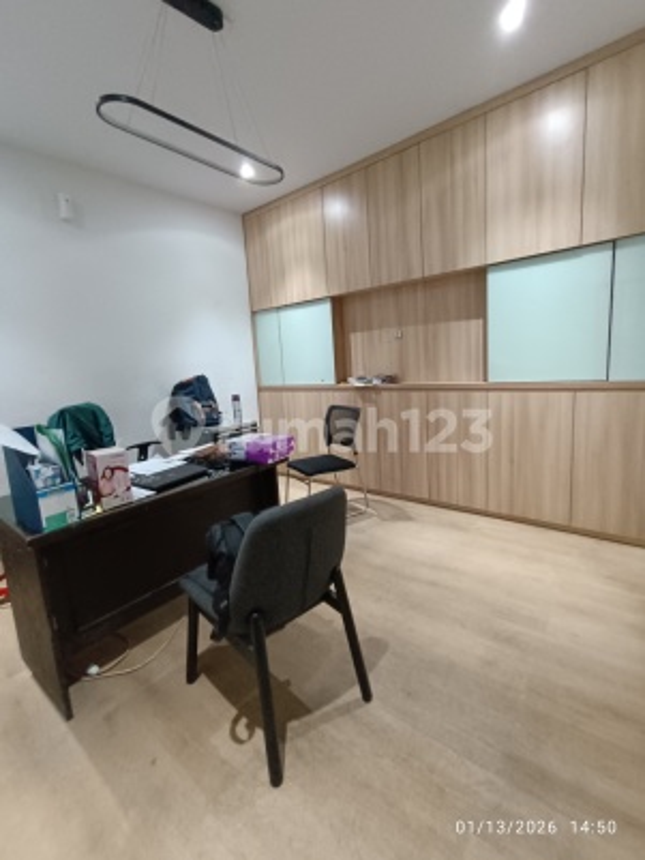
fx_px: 397
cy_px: 430
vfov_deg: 94.5
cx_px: 322
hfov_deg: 78.1
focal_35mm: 16
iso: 715
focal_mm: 1.66
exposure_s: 1/33.3
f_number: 2.2
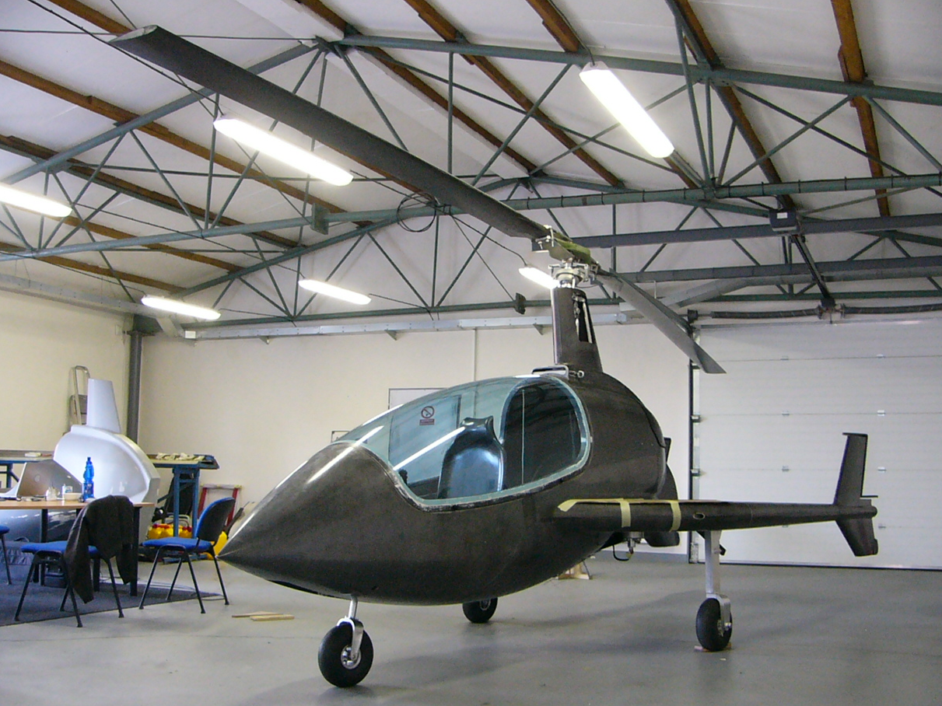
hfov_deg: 50.1
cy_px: 371
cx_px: 471
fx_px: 1007
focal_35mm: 37
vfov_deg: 38.6
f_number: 2.8
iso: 200
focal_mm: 4.6
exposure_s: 1/20
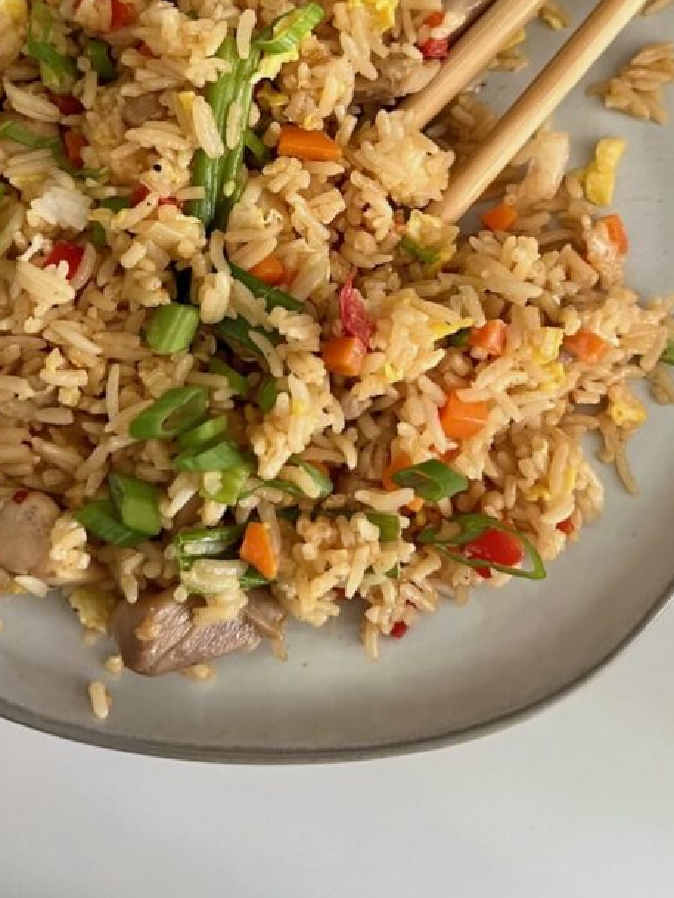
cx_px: 299
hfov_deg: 35.1
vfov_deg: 44.7
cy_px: 262
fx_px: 1064
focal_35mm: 41
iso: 160
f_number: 1.5
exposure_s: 1/60
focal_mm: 5.7
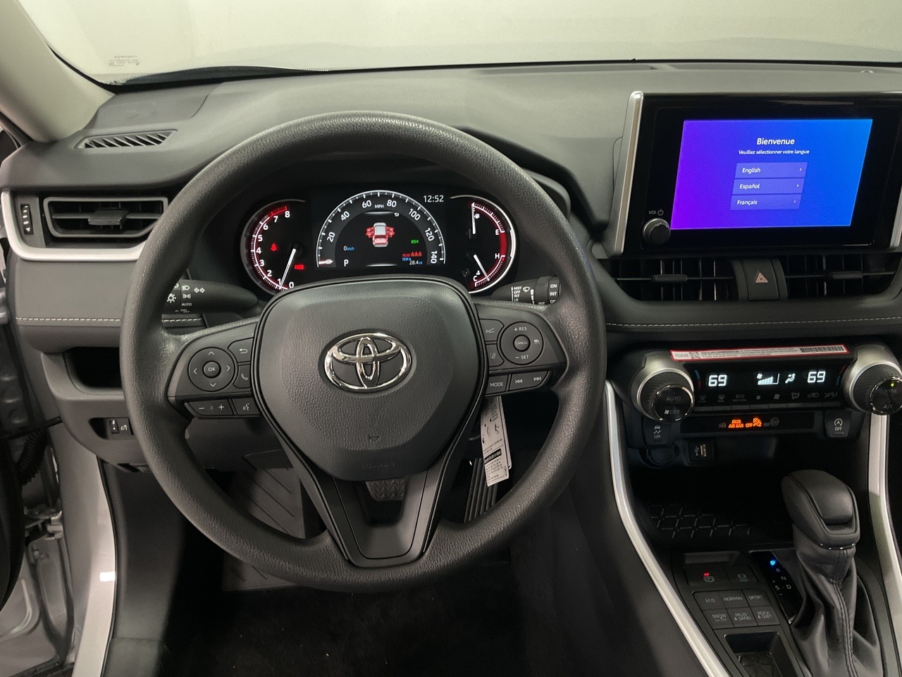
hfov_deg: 61.7
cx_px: 451
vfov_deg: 48.2
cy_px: 338
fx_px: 756
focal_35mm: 29
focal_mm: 3
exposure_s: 1/60
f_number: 1.8
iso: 160
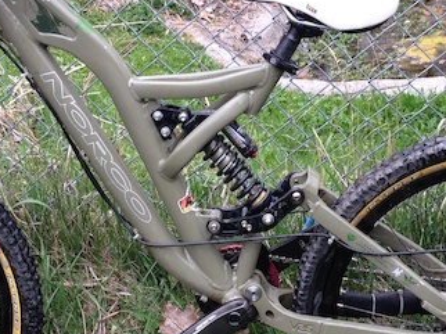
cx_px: 204
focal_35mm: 87
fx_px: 1120
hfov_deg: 22.5
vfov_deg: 16.9
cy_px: 184
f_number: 2.4
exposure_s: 1/120
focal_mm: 4.28
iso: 64
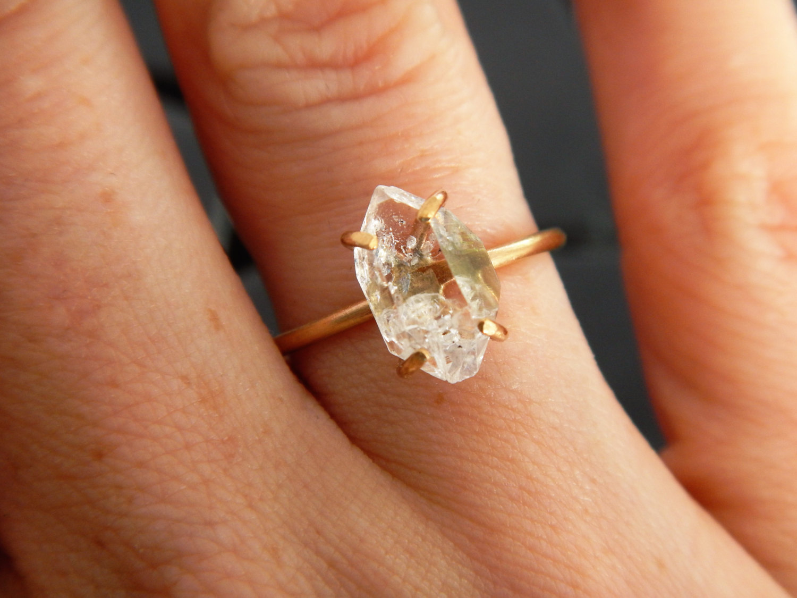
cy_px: 299
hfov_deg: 27.4
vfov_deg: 20.7
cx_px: 398
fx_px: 1635
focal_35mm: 71
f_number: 4.3
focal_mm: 12.8
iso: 160
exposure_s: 1/30
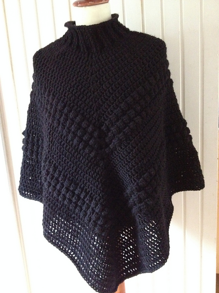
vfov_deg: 52.6
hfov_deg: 40.7
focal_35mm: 35
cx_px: 110
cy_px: 146
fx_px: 295
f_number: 2.4
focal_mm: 4.28
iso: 800
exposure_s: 1/15
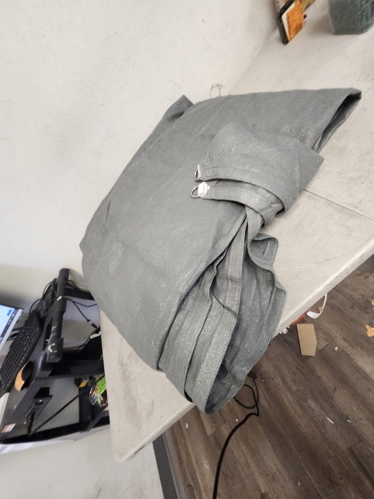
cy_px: 250
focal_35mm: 13
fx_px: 187
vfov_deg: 106.2
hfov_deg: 89.9
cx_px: 187
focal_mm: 1.74
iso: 320
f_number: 2.2
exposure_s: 1/60
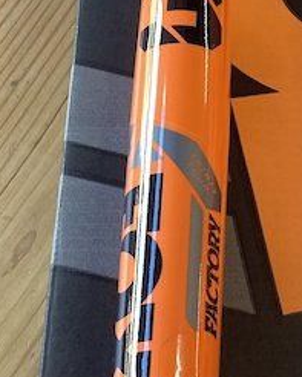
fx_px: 994
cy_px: 130
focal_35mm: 89
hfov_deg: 16.9
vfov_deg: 21.4
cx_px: 307
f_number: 1.8
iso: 64
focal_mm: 3.99
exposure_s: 1/60
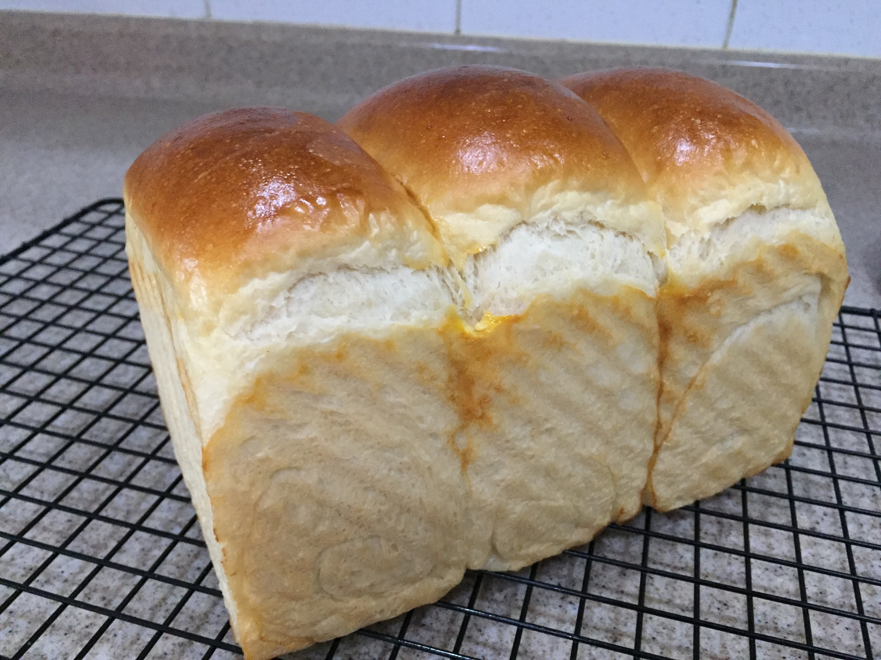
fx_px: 738
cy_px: 330
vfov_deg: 48.2
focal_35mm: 29
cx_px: 440
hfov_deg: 61.7
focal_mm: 4.15
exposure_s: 1/25
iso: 250
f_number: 2.2
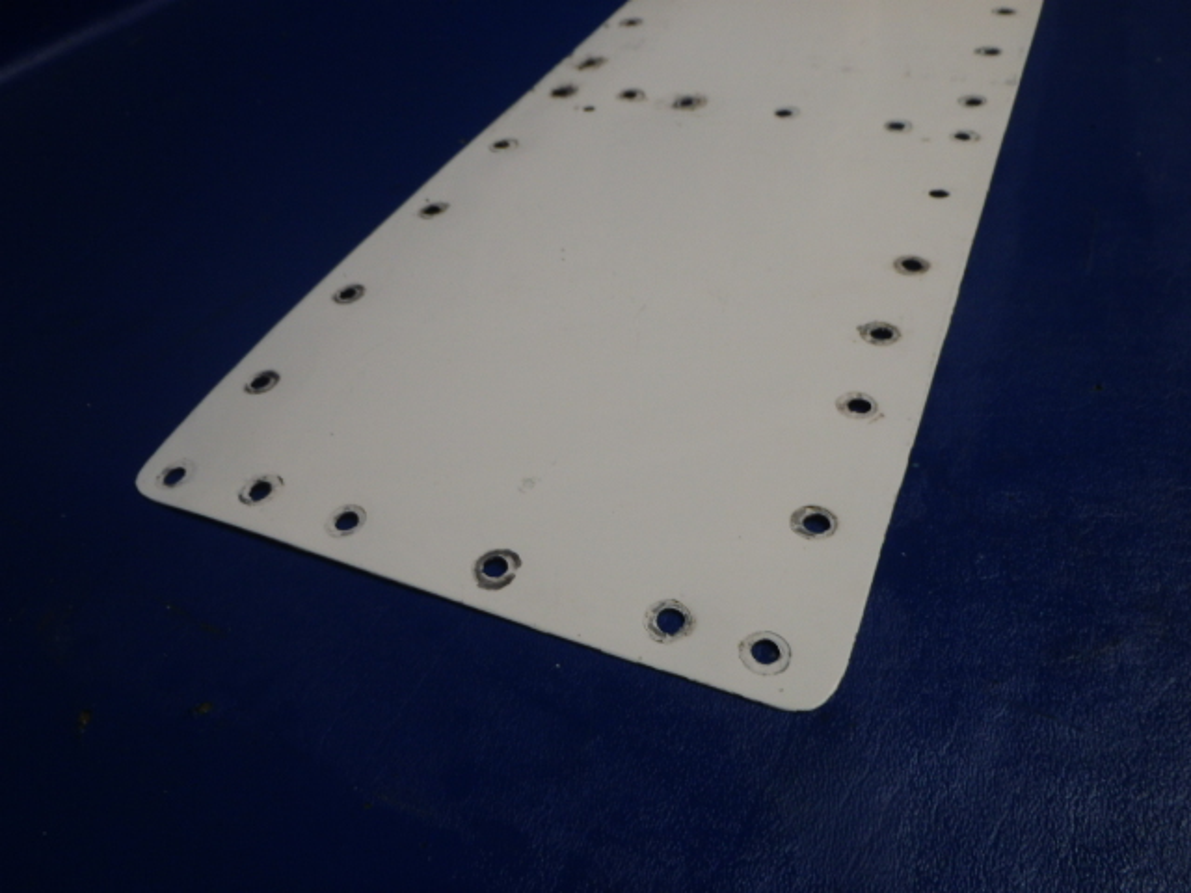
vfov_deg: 49.7
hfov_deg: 63.4
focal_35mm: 28
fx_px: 963
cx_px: 596
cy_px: 446
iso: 200
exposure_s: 1/60
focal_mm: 5
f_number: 3.9
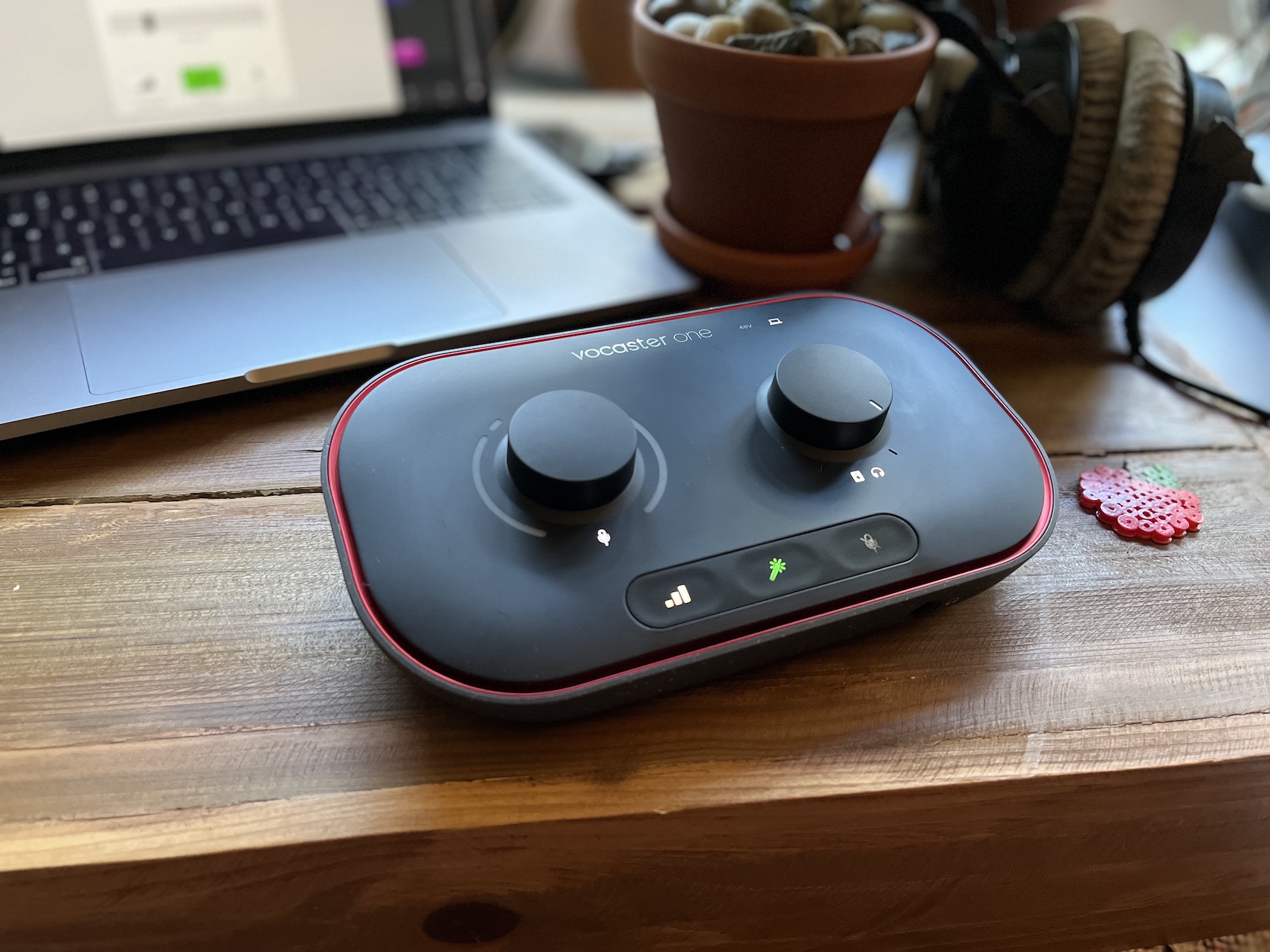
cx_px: 635
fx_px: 954
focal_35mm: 26
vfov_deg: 53.1
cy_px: 476
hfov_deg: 67.3
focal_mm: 5.1
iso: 400
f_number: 1.6
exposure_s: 1/60
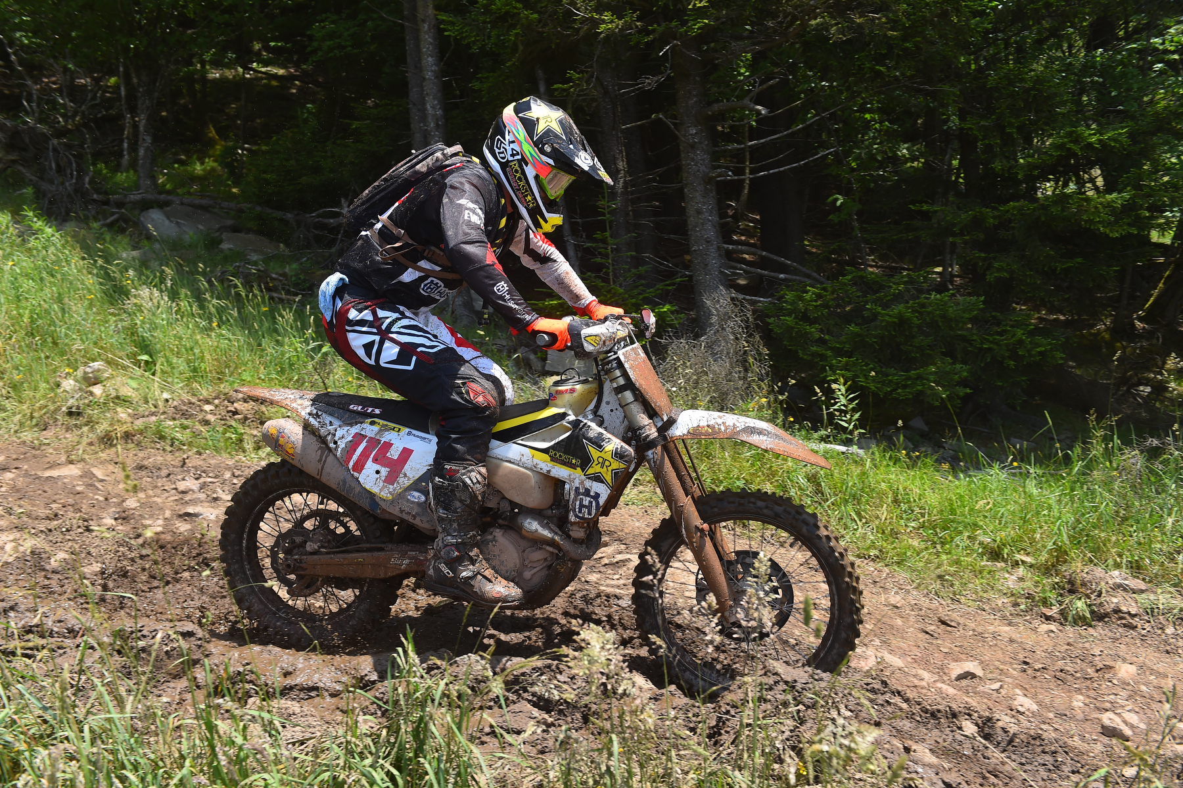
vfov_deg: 41.1
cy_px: 394
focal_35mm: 32
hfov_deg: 58.7
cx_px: 592
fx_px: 1051
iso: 400
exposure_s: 1/1000
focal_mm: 32
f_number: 5.6
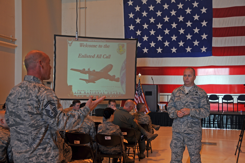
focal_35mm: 46
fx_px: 316
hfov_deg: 42.4
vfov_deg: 28.9
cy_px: 82
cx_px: 122
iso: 200
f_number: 4
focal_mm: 31
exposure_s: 1/60
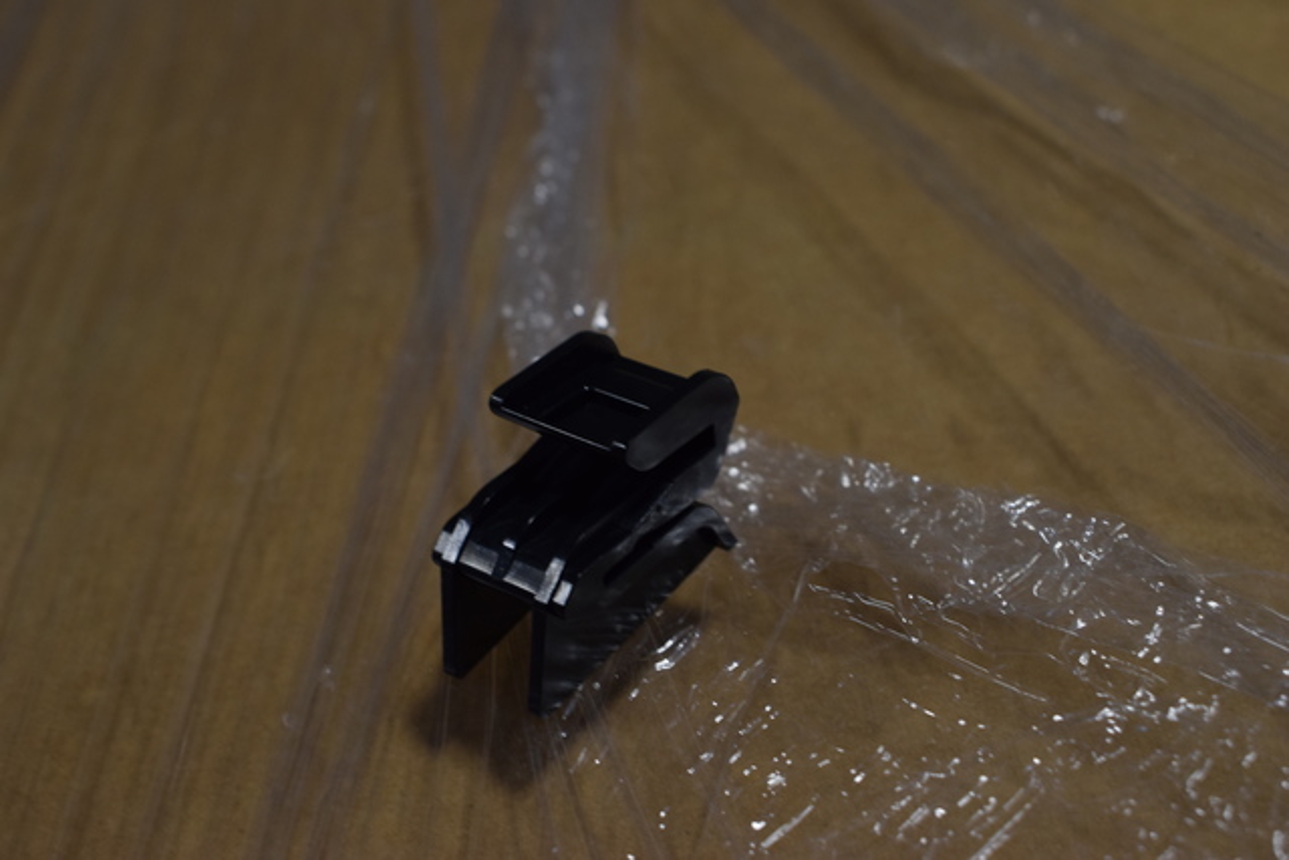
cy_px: 430
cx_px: 644
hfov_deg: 38.9
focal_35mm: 51
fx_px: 1826
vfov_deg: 26.5
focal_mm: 34
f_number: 8
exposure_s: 1/60
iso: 800
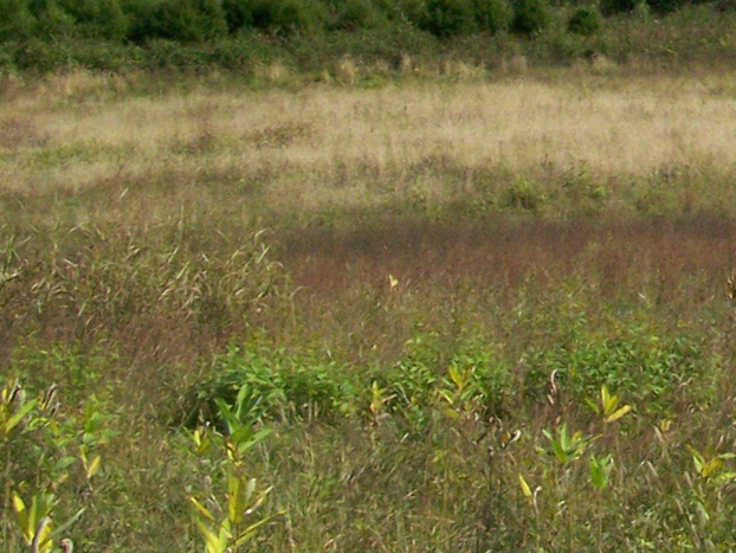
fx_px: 2191
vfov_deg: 14.1
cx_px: 931
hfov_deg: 17.9
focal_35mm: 103
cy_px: -60
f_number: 8
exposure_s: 1/400
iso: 200
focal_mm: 6.3
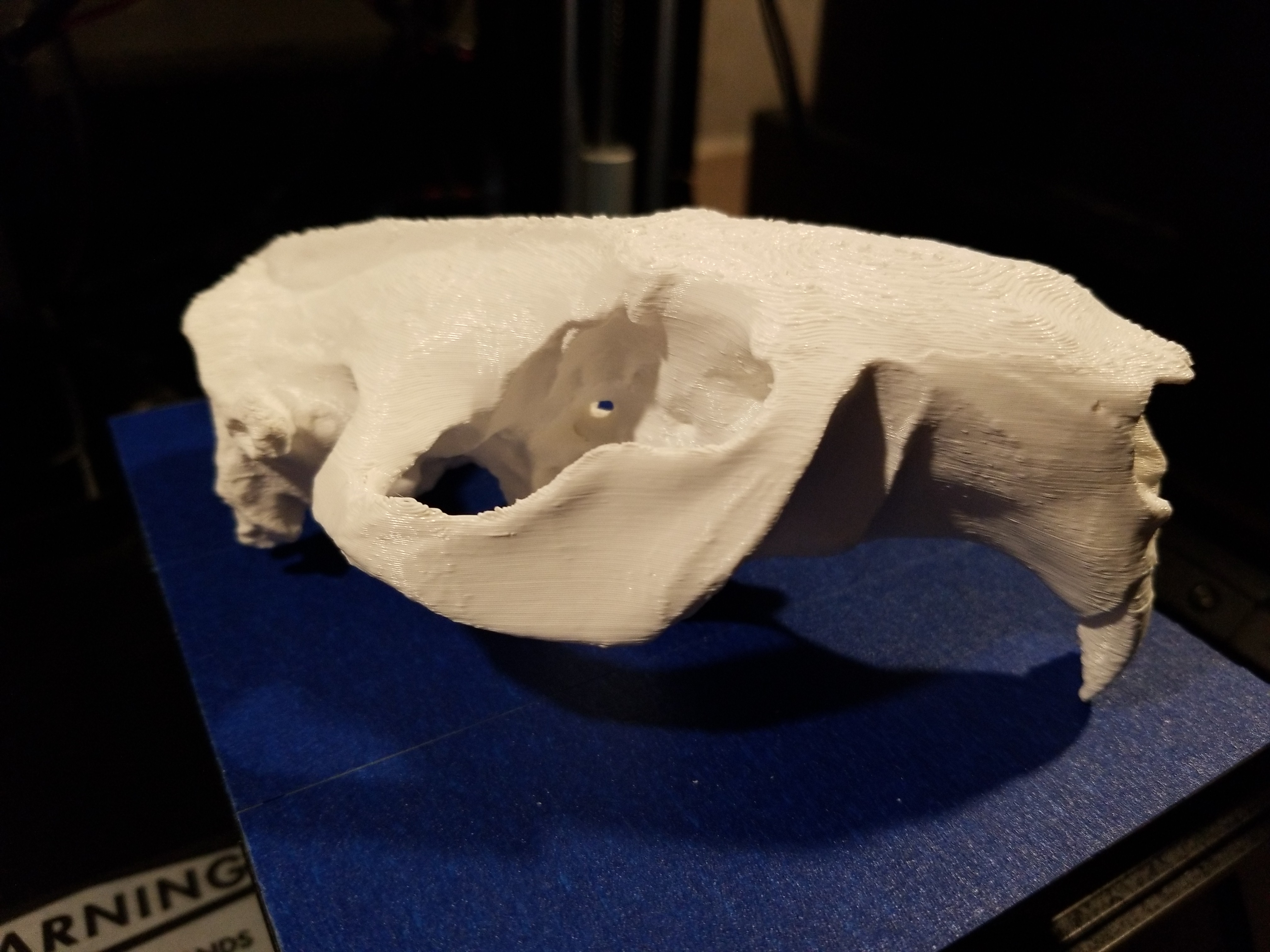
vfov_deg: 53.1
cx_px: 635
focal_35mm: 26
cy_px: 476
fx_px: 954
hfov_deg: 67.3
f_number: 1.7
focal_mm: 4.3
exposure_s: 1/33
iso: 250
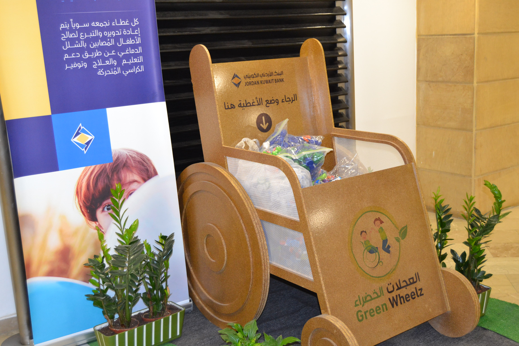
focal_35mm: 42
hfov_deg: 46.4
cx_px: 260
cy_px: 173
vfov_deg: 31.9
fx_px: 605
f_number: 4
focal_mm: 28
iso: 1250
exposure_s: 1/60
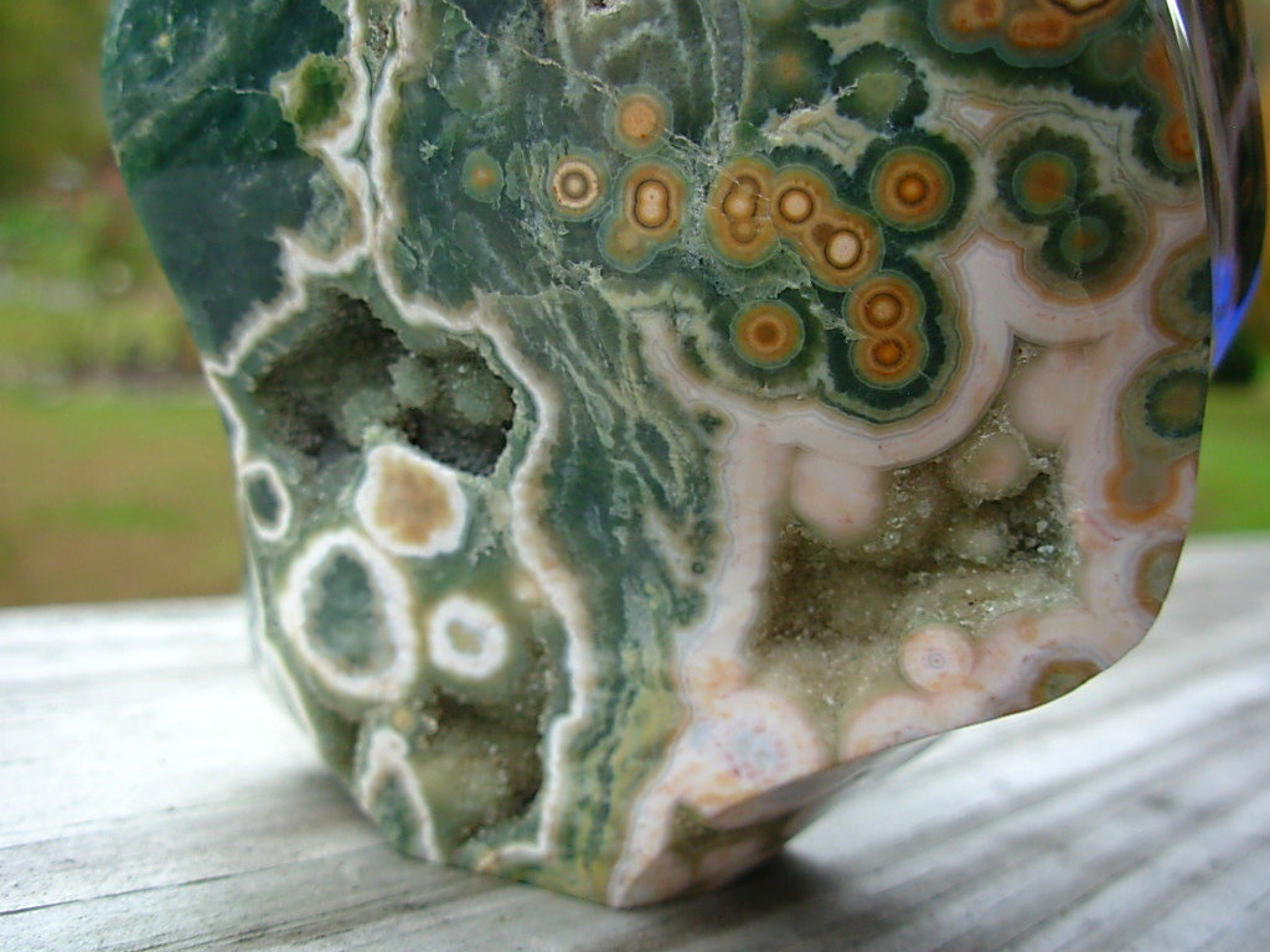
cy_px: 476
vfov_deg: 37.7
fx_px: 1394
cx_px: 635
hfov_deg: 49.0
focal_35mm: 38
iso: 50
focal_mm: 6.3
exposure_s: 1/102
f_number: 2.9
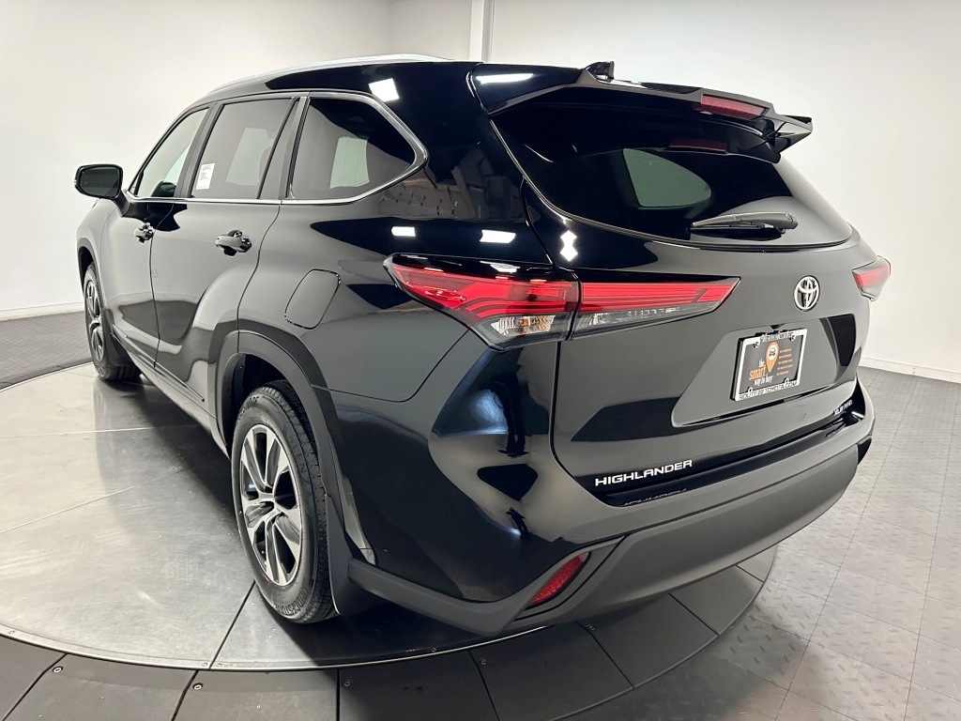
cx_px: 480
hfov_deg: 71.6
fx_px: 666
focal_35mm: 24
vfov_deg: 56.8
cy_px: 360
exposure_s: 1/60
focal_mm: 6.86
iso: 800
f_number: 1.78
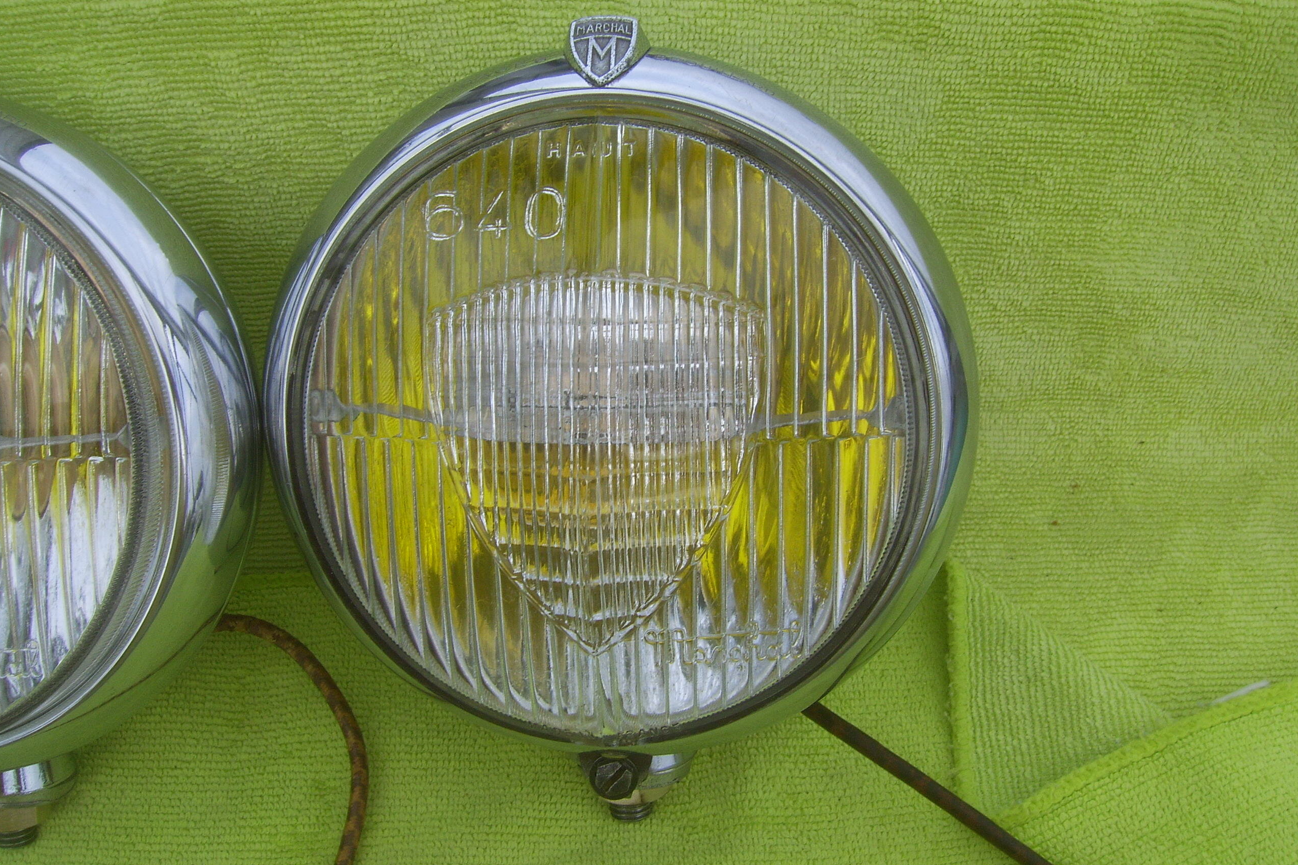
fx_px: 1442
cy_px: 384
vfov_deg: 33.4
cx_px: 643
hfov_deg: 48.5
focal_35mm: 40
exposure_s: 1/80
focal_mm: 7.8
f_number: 5.7
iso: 50
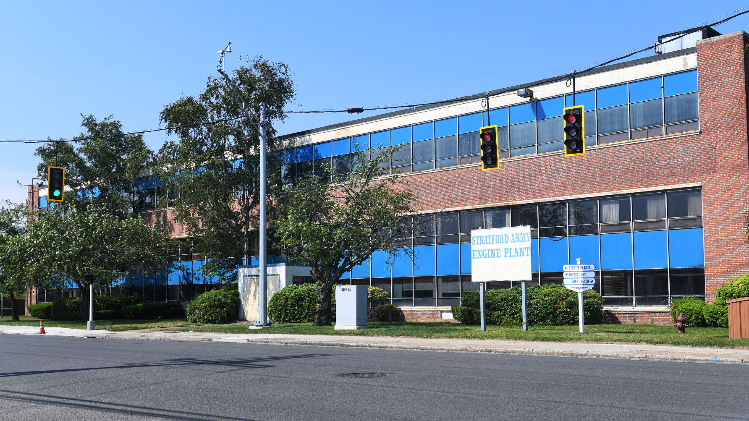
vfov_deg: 32.0
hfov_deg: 54.0
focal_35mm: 37
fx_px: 735
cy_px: 225
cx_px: 376
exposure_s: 1/500
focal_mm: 35
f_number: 9
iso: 200
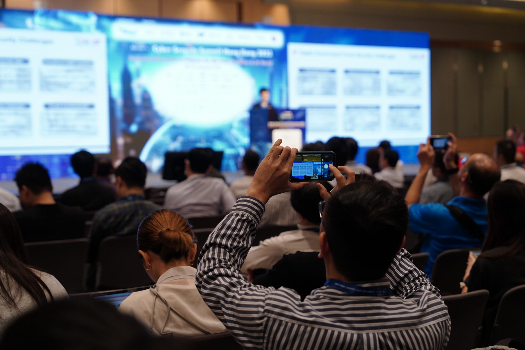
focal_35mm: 62
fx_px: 904
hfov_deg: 32.4
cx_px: 262
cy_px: 175
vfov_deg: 21.9
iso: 2000
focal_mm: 62
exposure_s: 1/200
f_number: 3.5
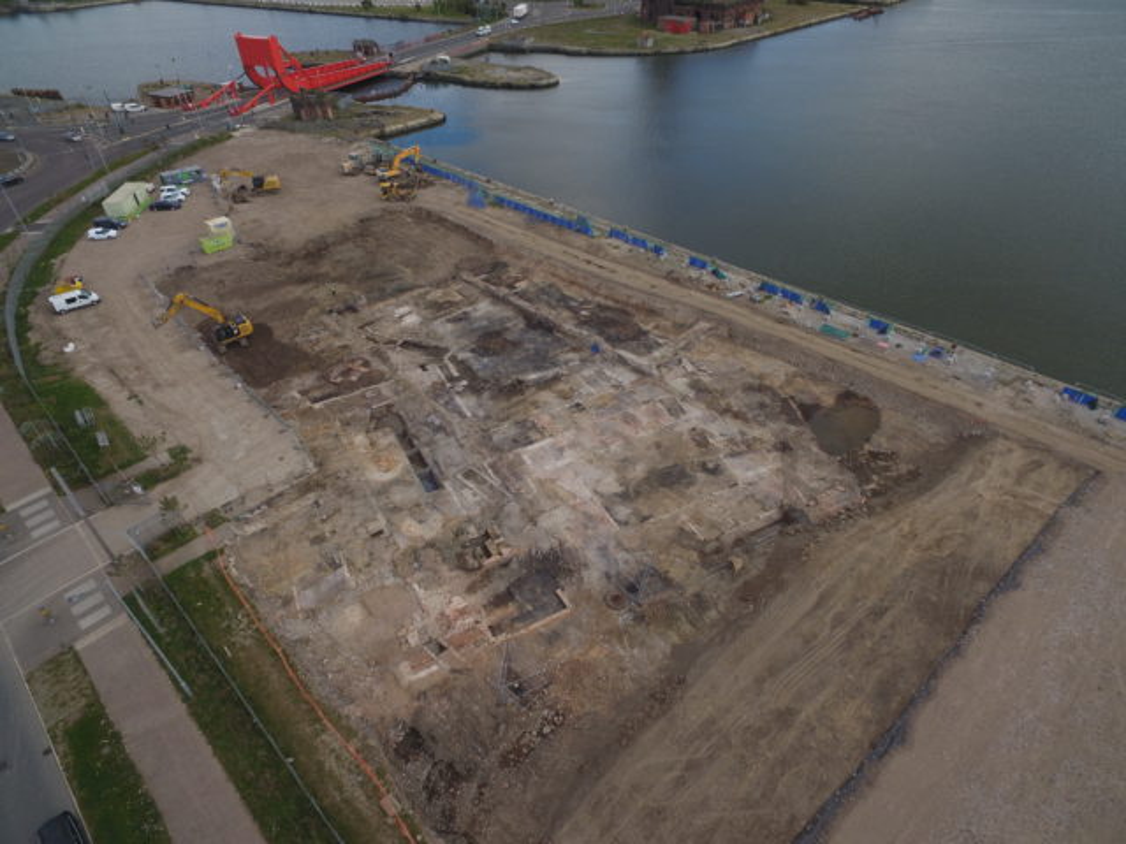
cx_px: 563
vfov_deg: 66.0
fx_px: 651
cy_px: 422
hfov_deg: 81.7
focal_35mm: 20
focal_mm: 3.61
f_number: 2.8
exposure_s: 1/633
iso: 100
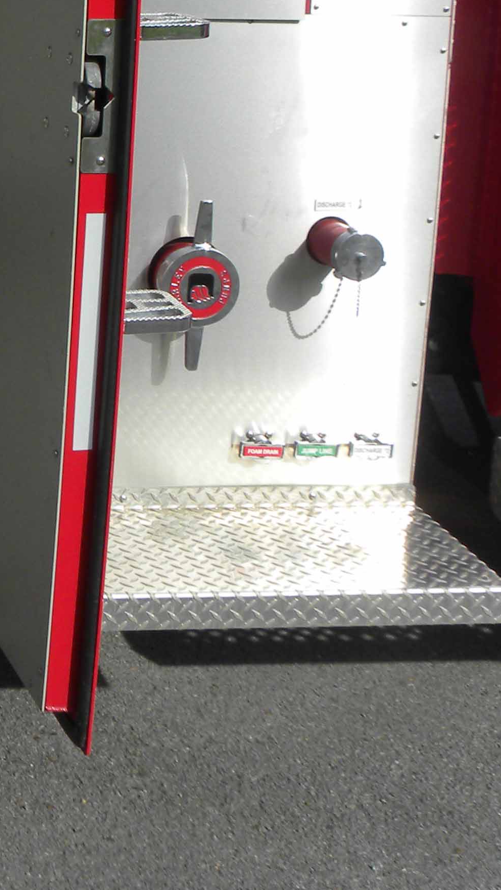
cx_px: -361
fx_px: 1534
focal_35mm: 65
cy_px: 142
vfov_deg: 31.3
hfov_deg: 16.1
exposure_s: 1/357
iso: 64
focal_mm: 4.6
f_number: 5.6
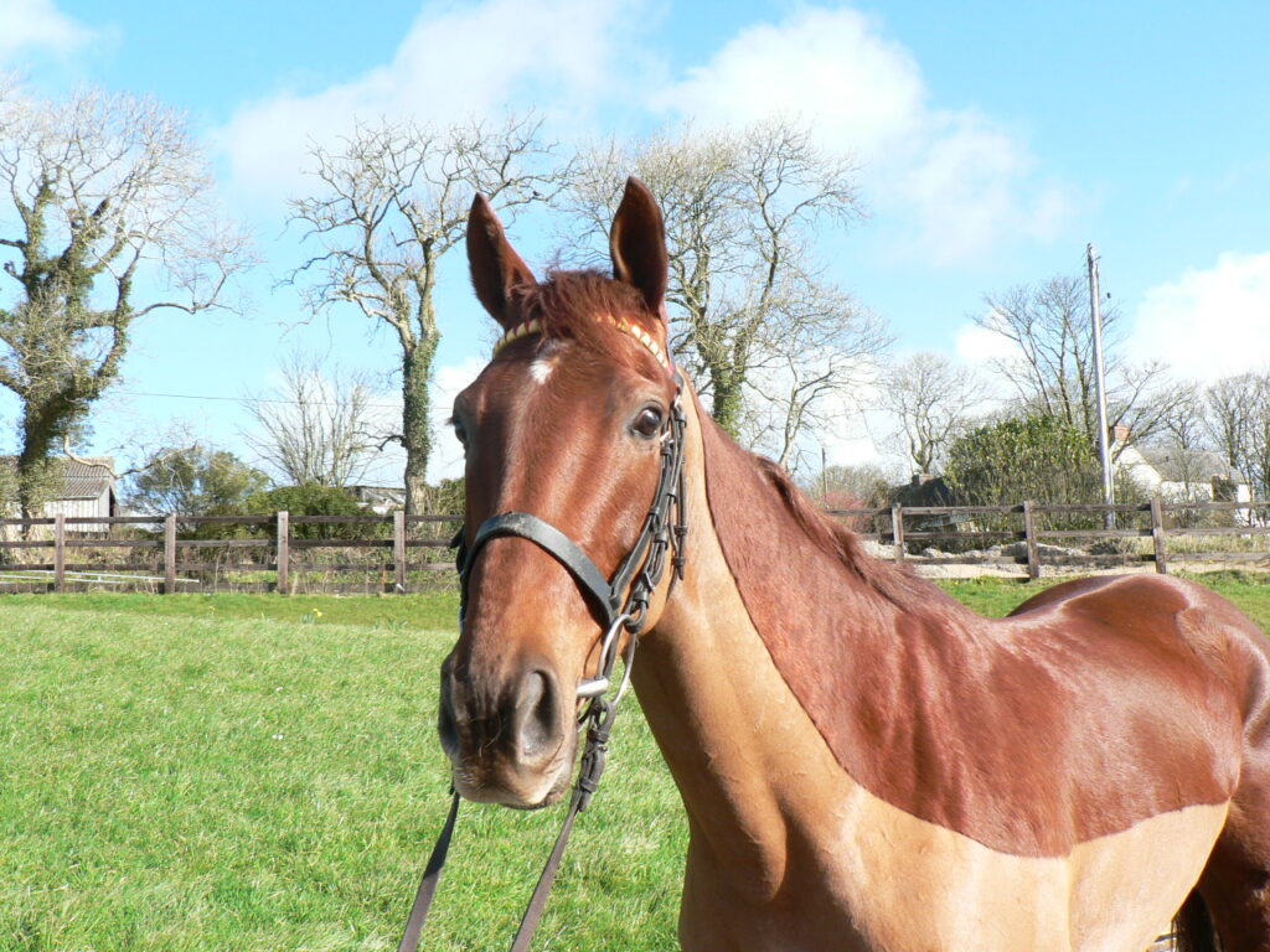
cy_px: 476
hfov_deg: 51.4
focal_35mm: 36
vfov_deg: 39.7
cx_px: 635
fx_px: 1321
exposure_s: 1/200
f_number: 4
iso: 80
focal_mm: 6
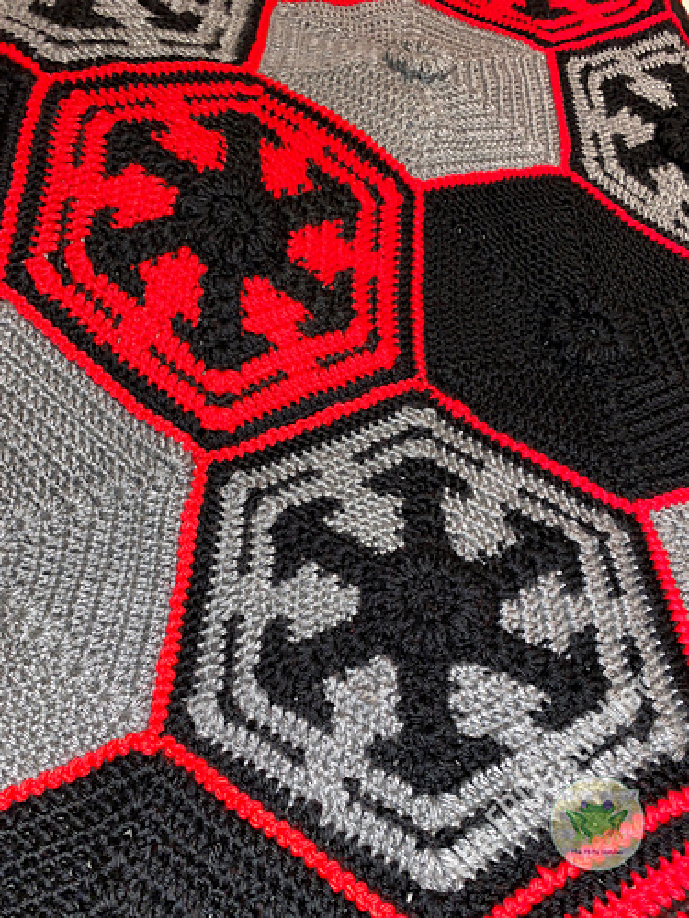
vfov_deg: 67.3
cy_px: 459
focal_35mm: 26
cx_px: 344
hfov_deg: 53.1
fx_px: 690
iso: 64
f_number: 1.8
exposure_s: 1/11
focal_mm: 4.25
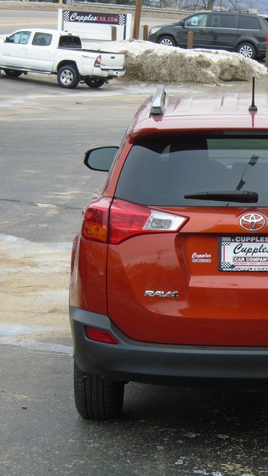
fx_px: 1466
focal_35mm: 116
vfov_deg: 18.5
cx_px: 260
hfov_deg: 10.4
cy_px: 237
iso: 100
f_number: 6.1
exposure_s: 1/125
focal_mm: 14
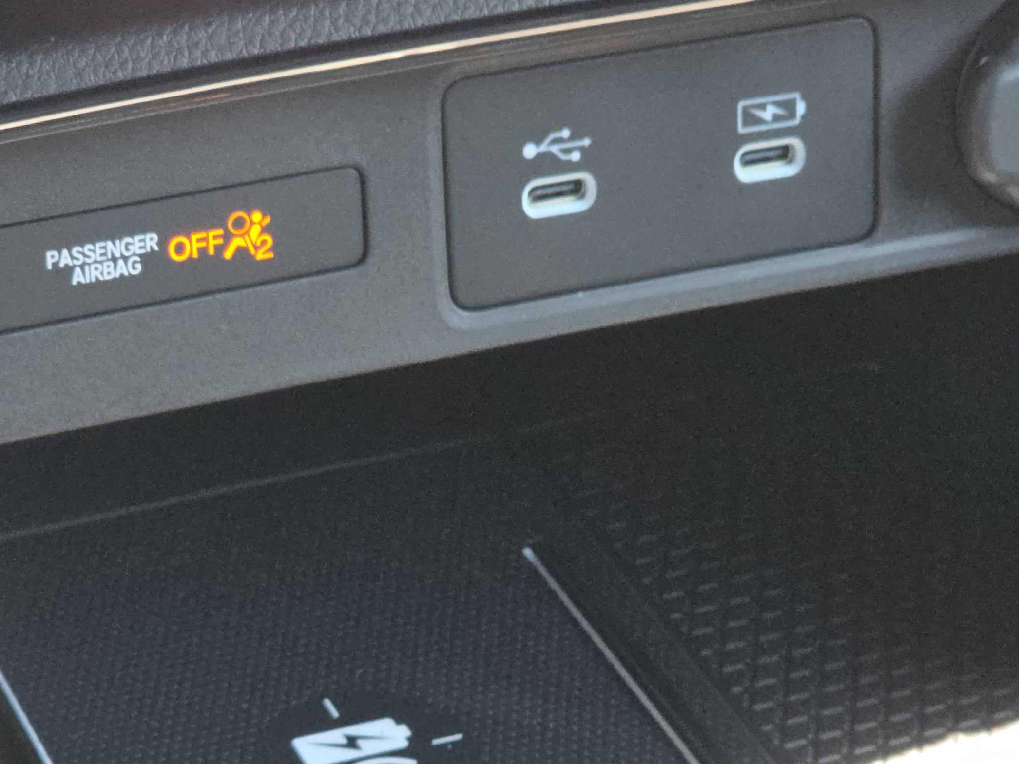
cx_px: 489
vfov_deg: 11.2
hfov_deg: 14.9
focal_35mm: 132
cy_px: 556
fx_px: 3885
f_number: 2.4
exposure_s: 1/120
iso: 250
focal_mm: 7.9
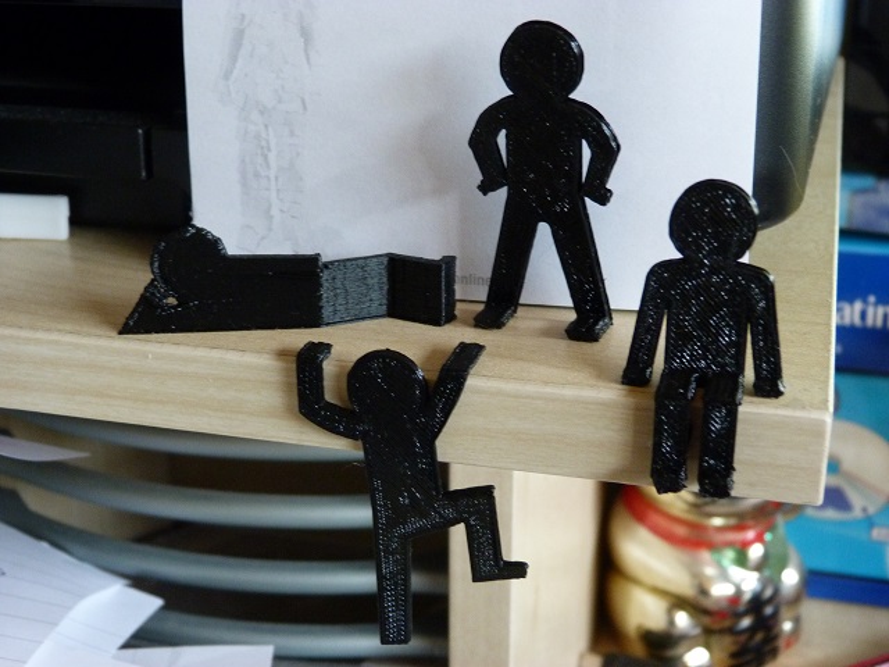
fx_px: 1387
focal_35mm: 54
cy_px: 334
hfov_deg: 35.5
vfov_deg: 27.0
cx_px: 444
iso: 400
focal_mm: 9.7
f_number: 3.2
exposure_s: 1/4
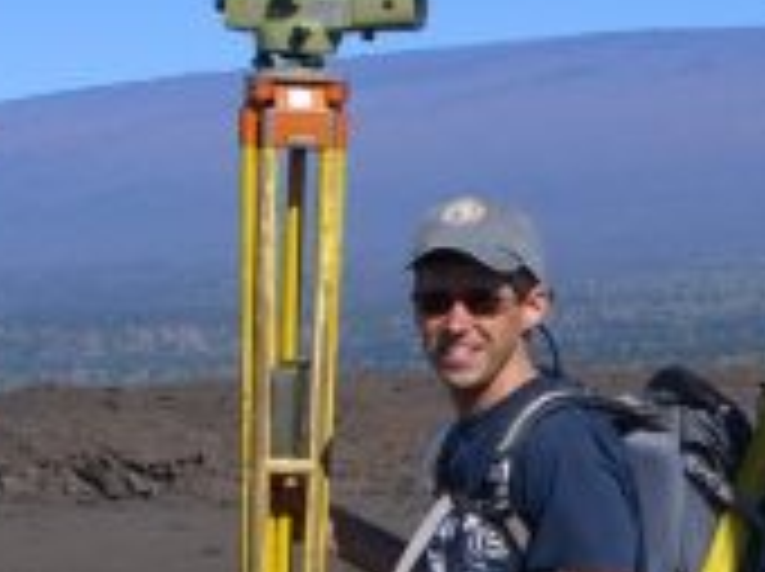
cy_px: 459
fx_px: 3796
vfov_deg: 8.6
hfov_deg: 11.5
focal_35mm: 172
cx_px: 580
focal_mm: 7.9
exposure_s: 1/200
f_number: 8
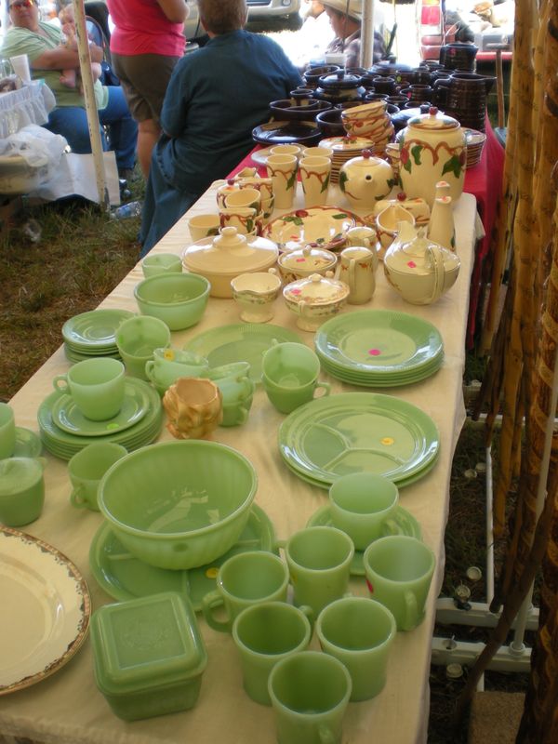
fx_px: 817
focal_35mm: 38
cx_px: 279
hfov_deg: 37.7
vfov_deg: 49.0
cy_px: 372
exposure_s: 1/63.5
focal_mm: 6.3
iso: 64
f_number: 3.1
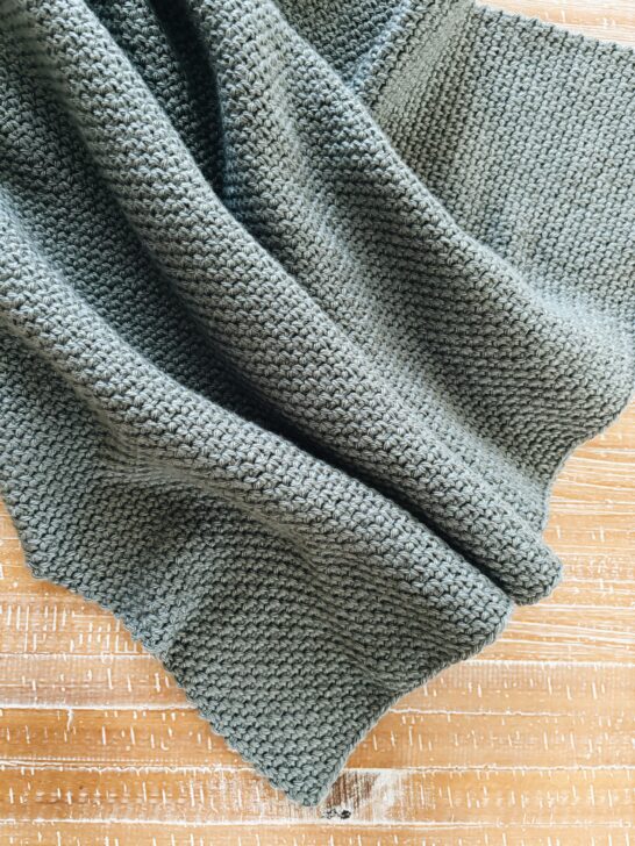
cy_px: 423
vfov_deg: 67.3
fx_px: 636
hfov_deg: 53.1
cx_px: 318
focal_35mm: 26
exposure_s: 1/40
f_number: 1.6
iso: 500
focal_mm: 5.96
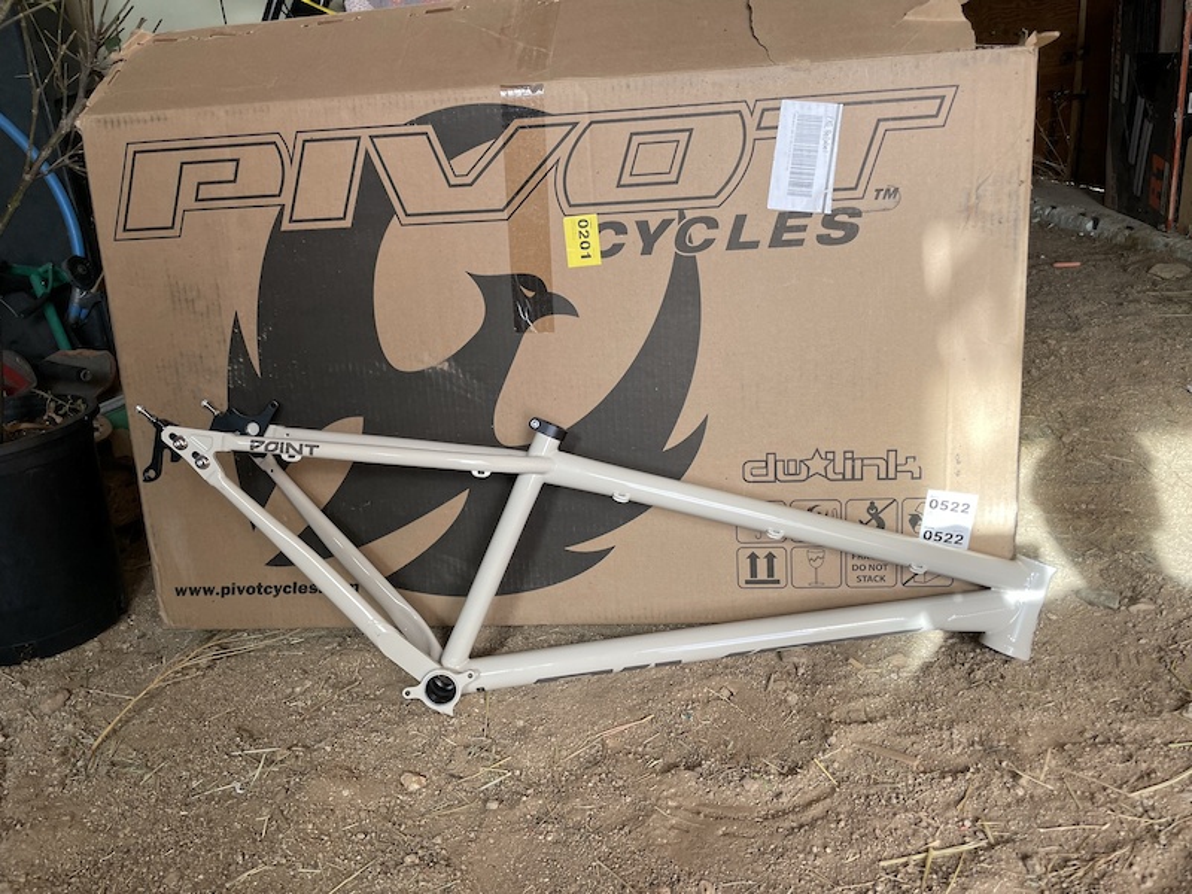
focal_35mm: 26
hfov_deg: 67.3
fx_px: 895
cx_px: 596
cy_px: 447
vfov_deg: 53.1
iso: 32
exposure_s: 1/124
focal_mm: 4.2
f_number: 1.6
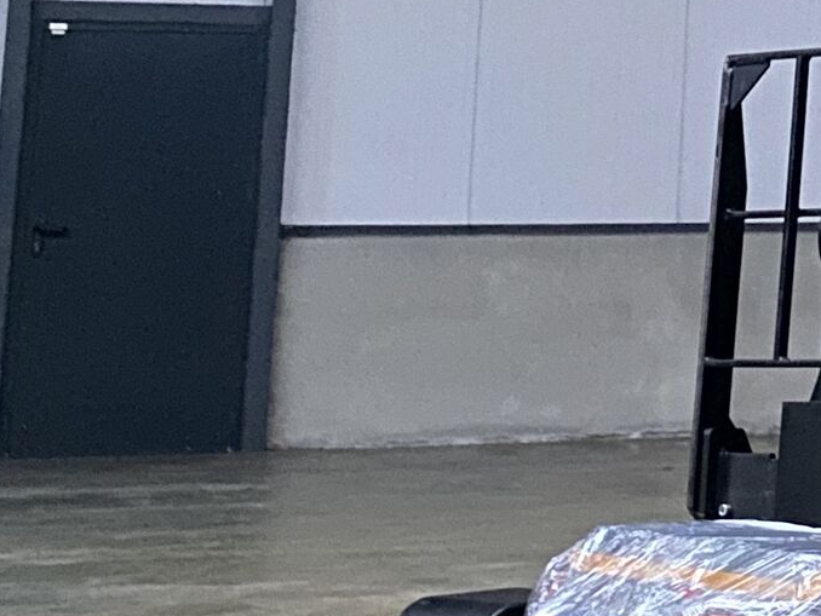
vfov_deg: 12.3
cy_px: -280
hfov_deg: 15.4
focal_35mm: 115
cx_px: 1338
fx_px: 2728
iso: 800
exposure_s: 1/8
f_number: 1.8
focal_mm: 4.25
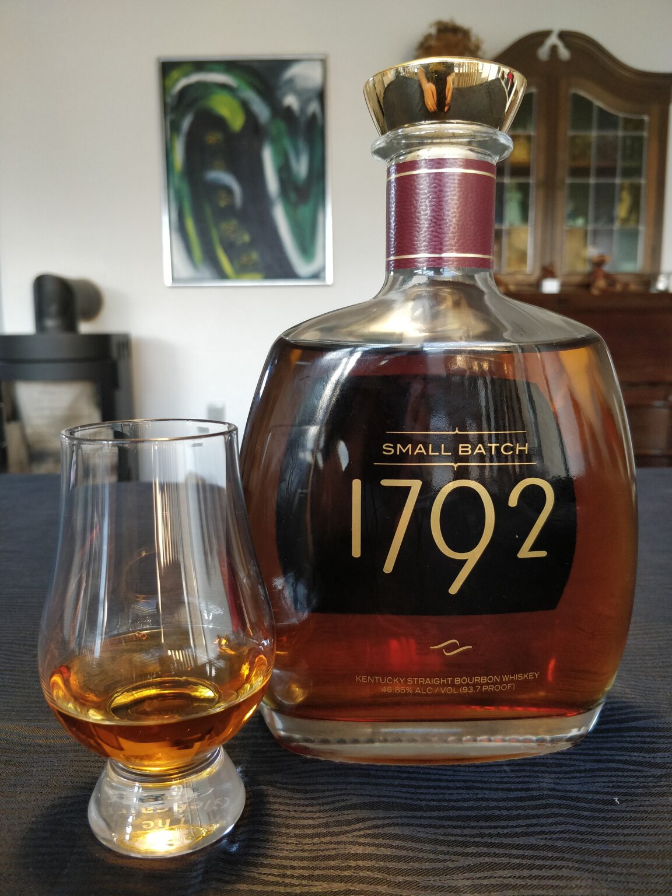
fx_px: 621
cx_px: 336
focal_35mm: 24
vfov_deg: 71.6
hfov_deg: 56.8
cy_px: 448
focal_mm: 4.1
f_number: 1.7
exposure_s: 1/50
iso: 1000
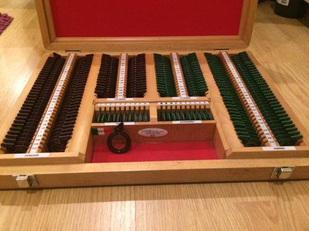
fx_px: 259
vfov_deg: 48.2
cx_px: 154
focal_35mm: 29
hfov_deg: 61.7
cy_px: 116
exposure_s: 1/17
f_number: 2.2
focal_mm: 4.15
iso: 400
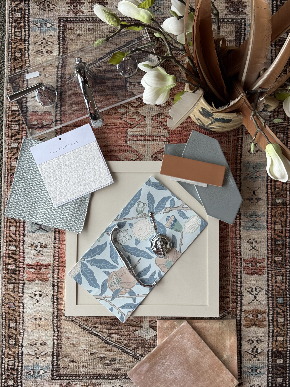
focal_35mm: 48
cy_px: 194
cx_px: 145
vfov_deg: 39.7
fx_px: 536
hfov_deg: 30.3
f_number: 1.78
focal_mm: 6.76
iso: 64
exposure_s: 1/503
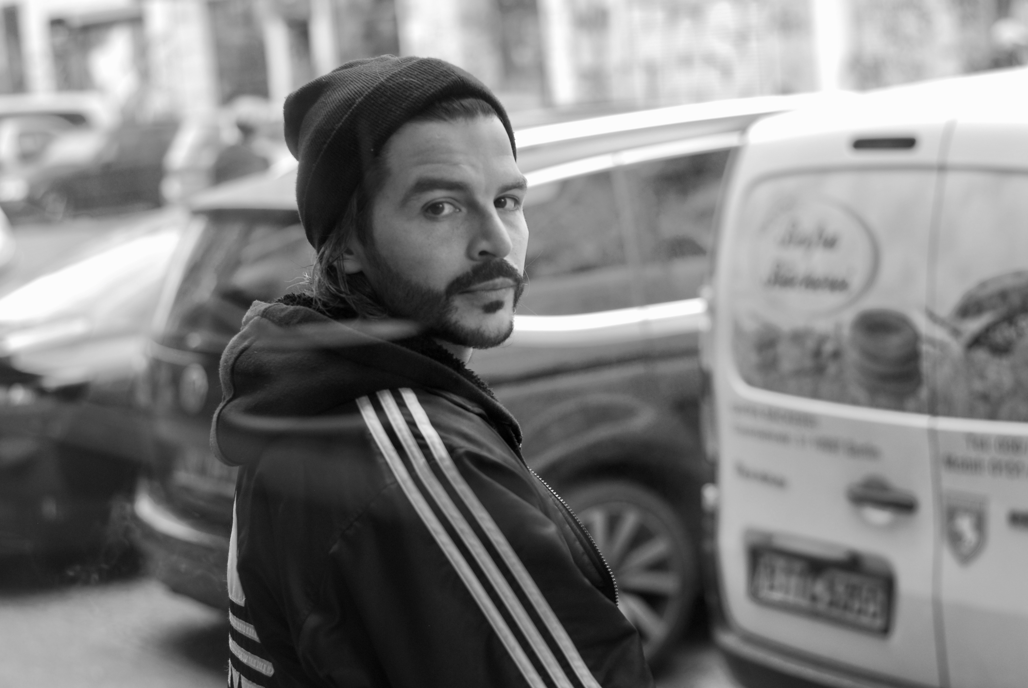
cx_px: 514
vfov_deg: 18.2
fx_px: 2144
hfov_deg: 27.0
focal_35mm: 75
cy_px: 344
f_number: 2.8
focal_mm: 50
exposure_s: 1/125
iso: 200
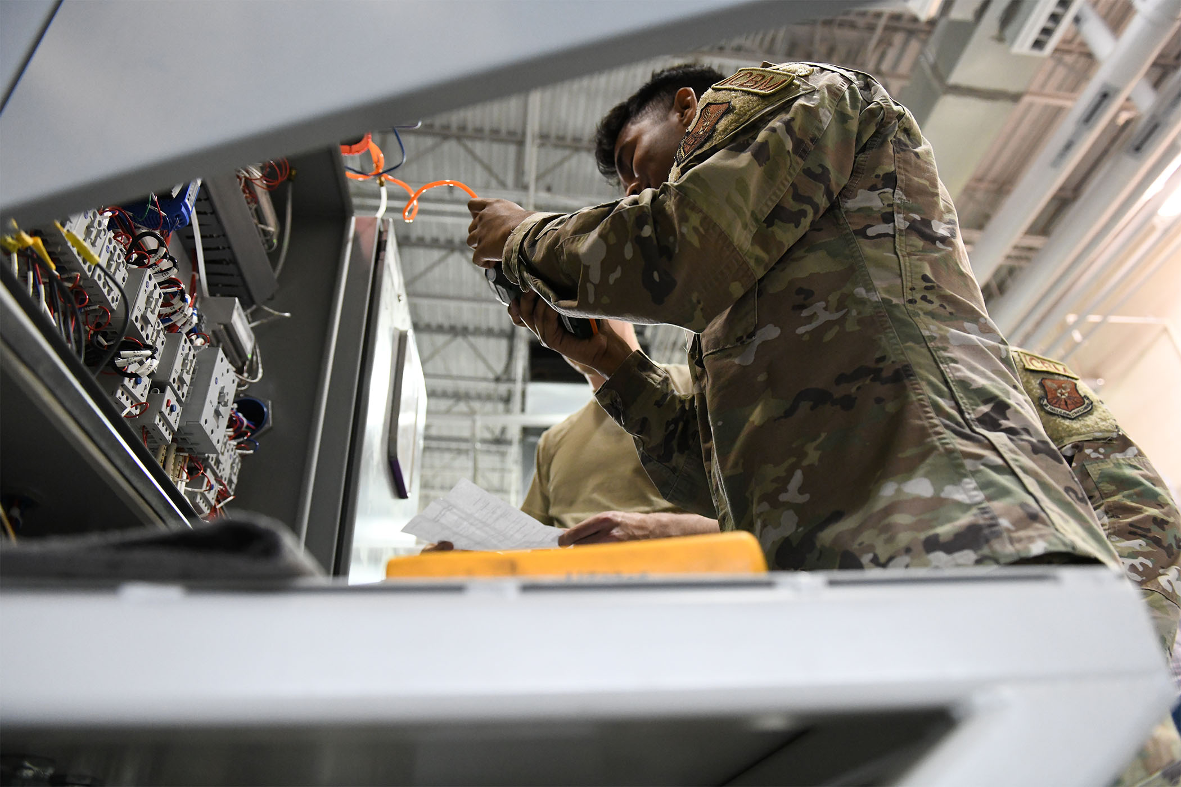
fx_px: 853
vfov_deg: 49.6
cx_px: 590
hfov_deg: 69.4
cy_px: 394
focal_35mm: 26
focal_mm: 26
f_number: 3.5
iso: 5000
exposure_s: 1/80
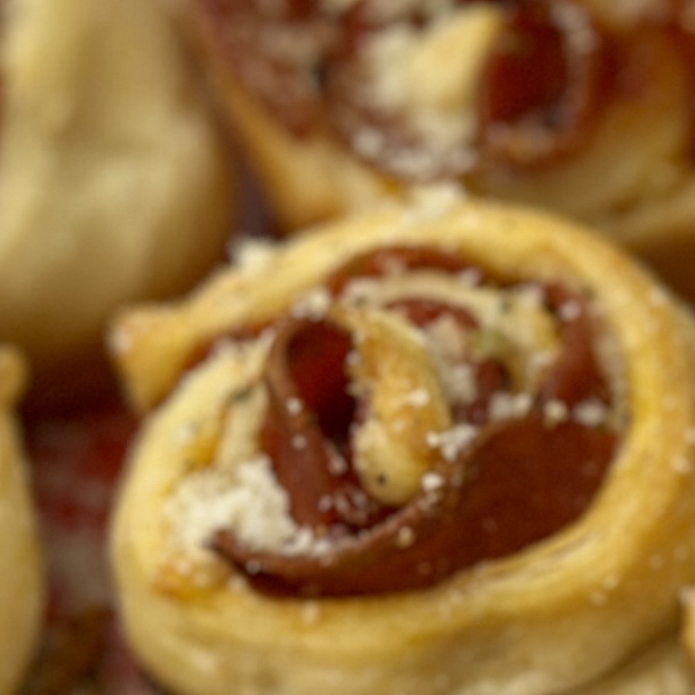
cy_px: 729
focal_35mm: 222
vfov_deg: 7.8
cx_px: 279
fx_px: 5043
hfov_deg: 7.9
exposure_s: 1/60
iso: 160
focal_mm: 6.86
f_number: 1.78
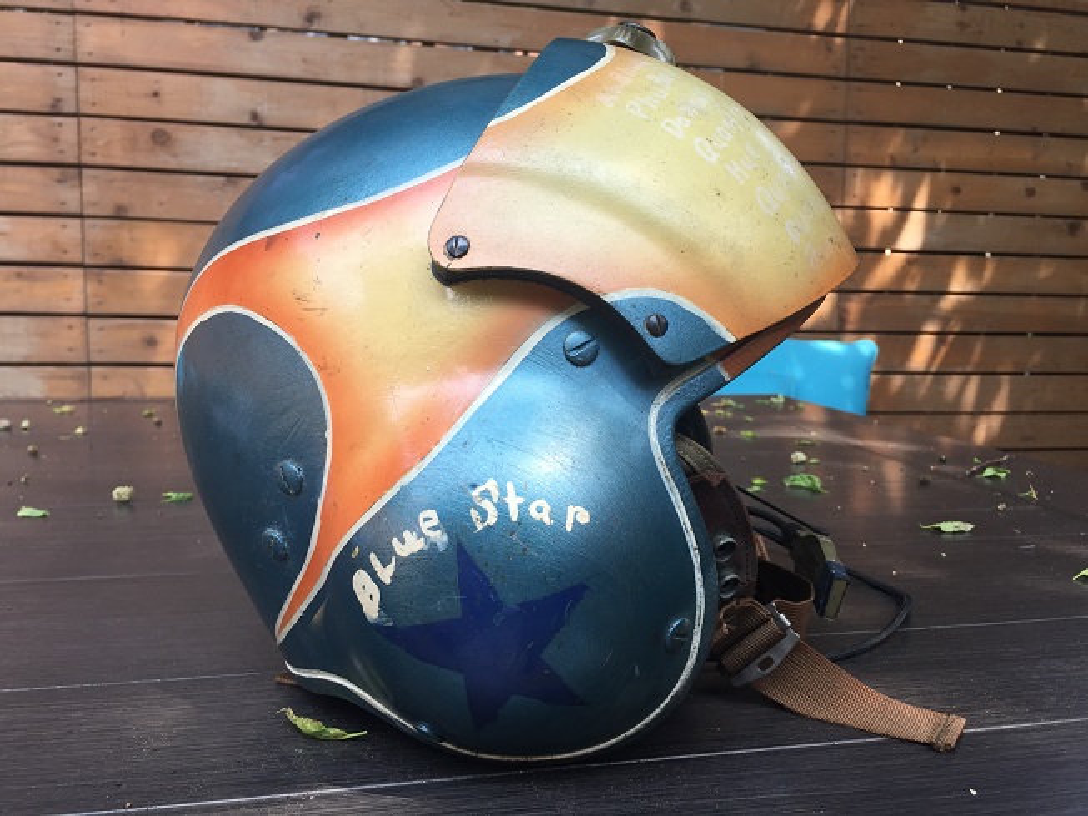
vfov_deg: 48.2
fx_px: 912
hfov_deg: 61.7
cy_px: 408
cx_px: 544
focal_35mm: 29
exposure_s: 1/136
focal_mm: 4.15
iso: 32
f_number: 2.2
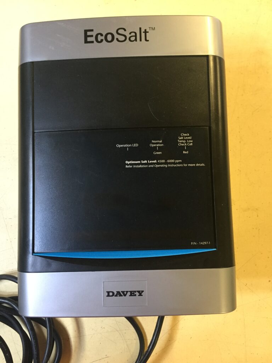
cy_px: 182
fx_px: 304
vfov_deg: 61.7
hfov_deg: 48.2
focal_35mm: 29
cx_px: 136
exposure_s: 1/33
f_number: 2.2
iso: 200
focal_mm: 4.15
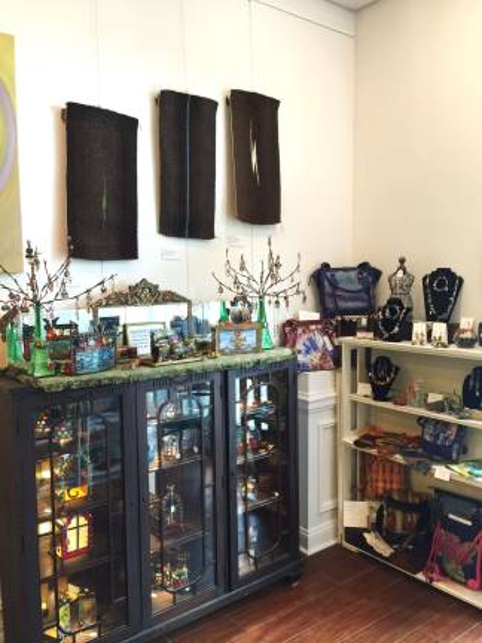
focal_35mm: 29
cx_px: 241
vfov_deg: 61.7
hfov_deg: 48.2
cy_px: 322
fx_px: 538
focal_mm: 4.15
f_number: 2.2
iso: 50
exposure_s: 1/30
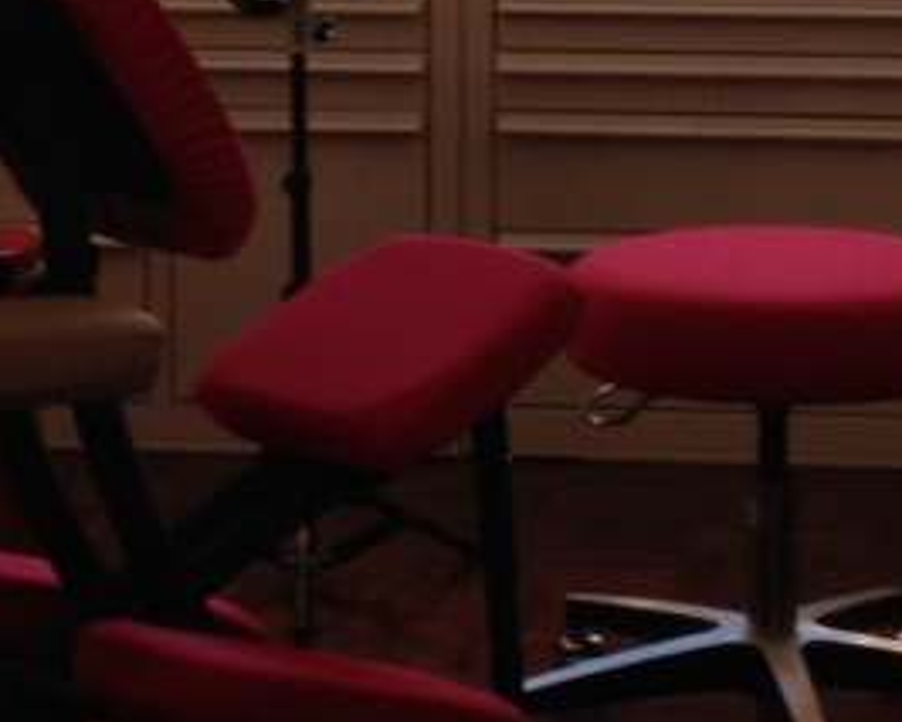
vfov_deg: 8.9
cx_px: 505
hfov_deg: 11.2
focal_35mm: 172
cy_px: -110
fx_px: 4593
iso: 64
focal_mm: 4.28
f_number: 2.4
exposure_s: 1/20
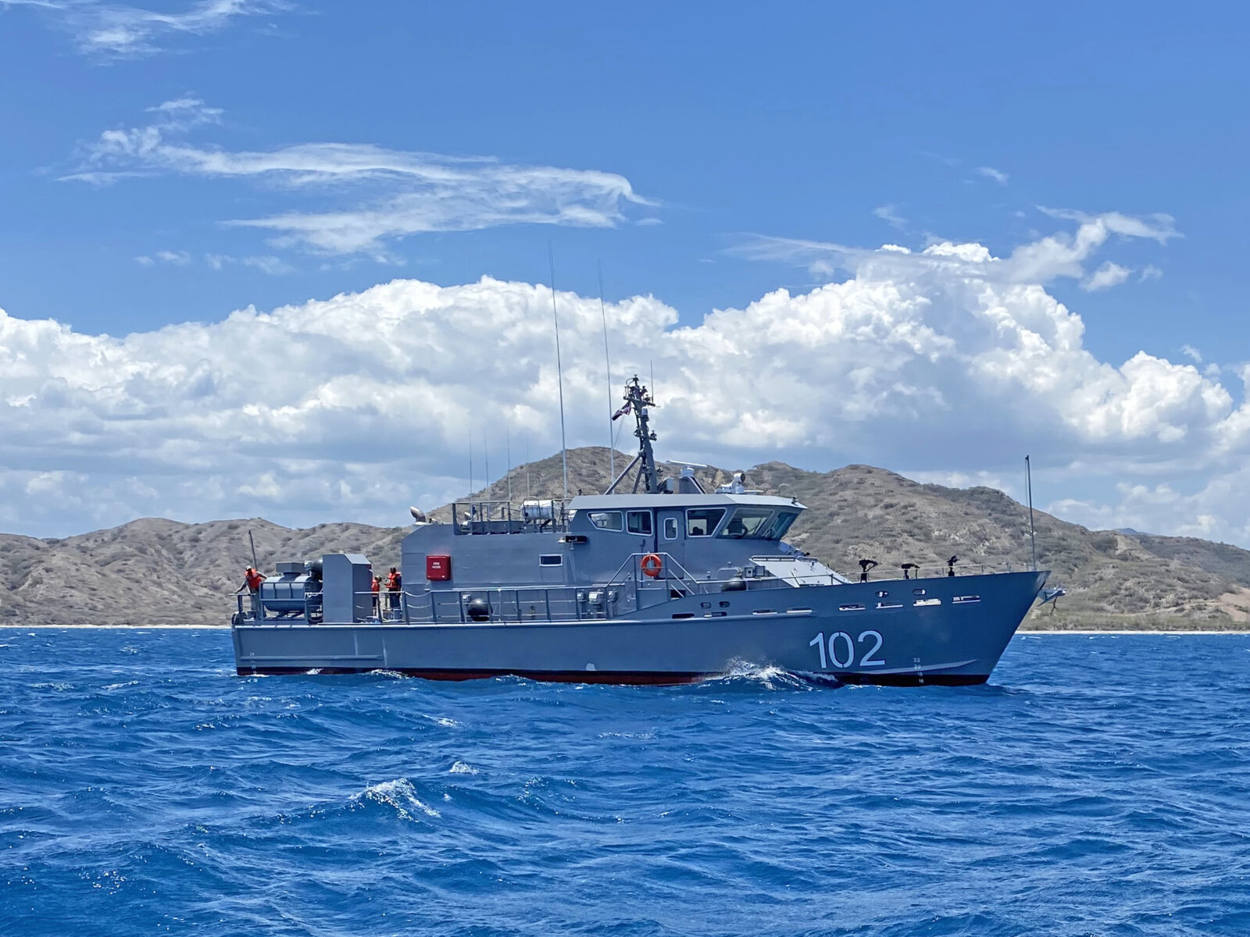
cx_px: 625
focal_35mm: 26
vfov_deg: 53.1
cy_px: 468
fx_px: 939
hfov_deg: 67.3
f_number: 1.8
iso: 32
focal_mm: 4.25
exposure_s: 1/3610
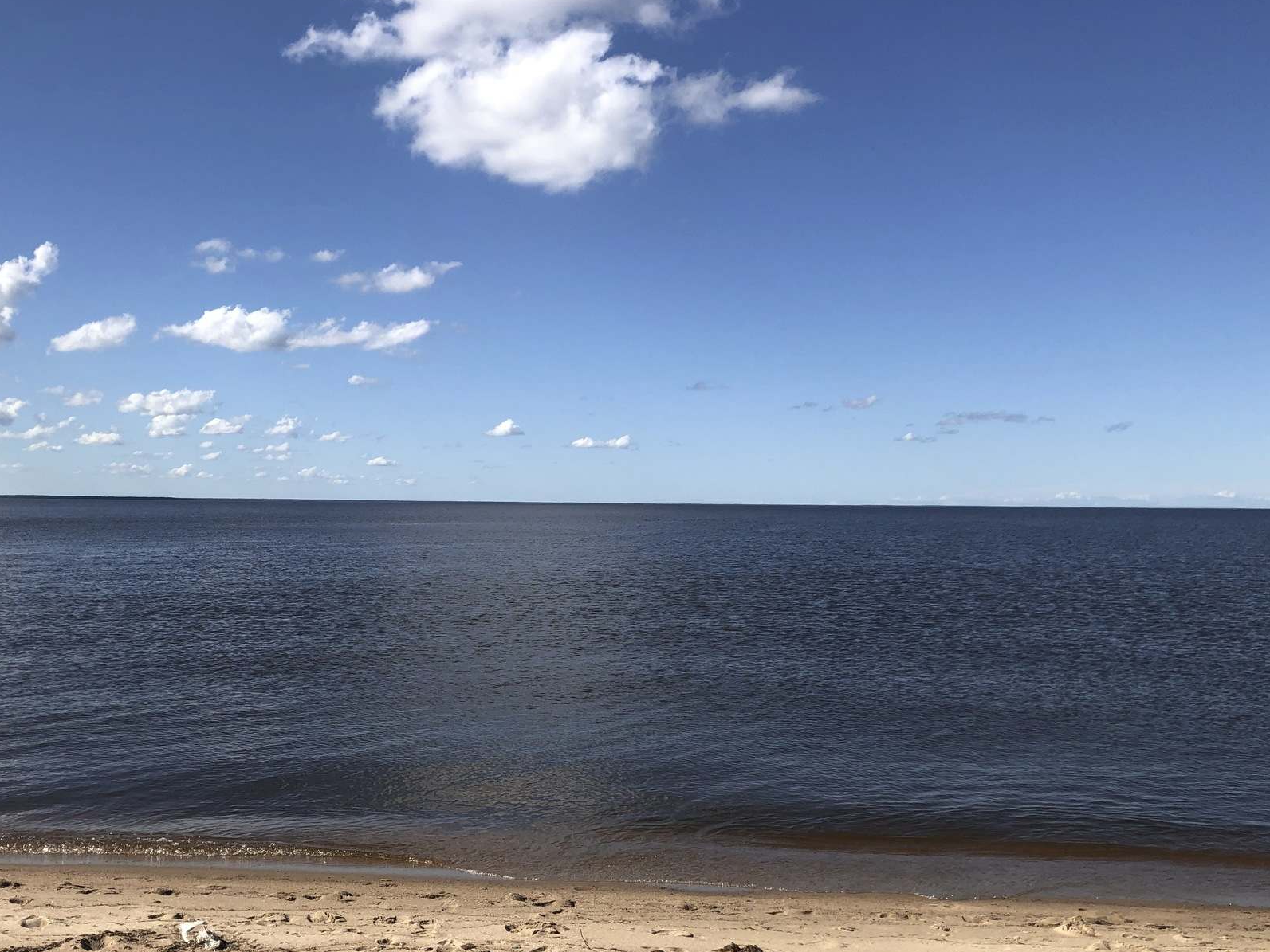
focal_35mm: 36
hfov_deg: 51.0
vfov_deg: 39.5
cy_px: 581
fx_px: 1321
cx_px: 506
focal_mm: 3.99
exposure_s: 1/2703
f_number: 1.8
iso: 20
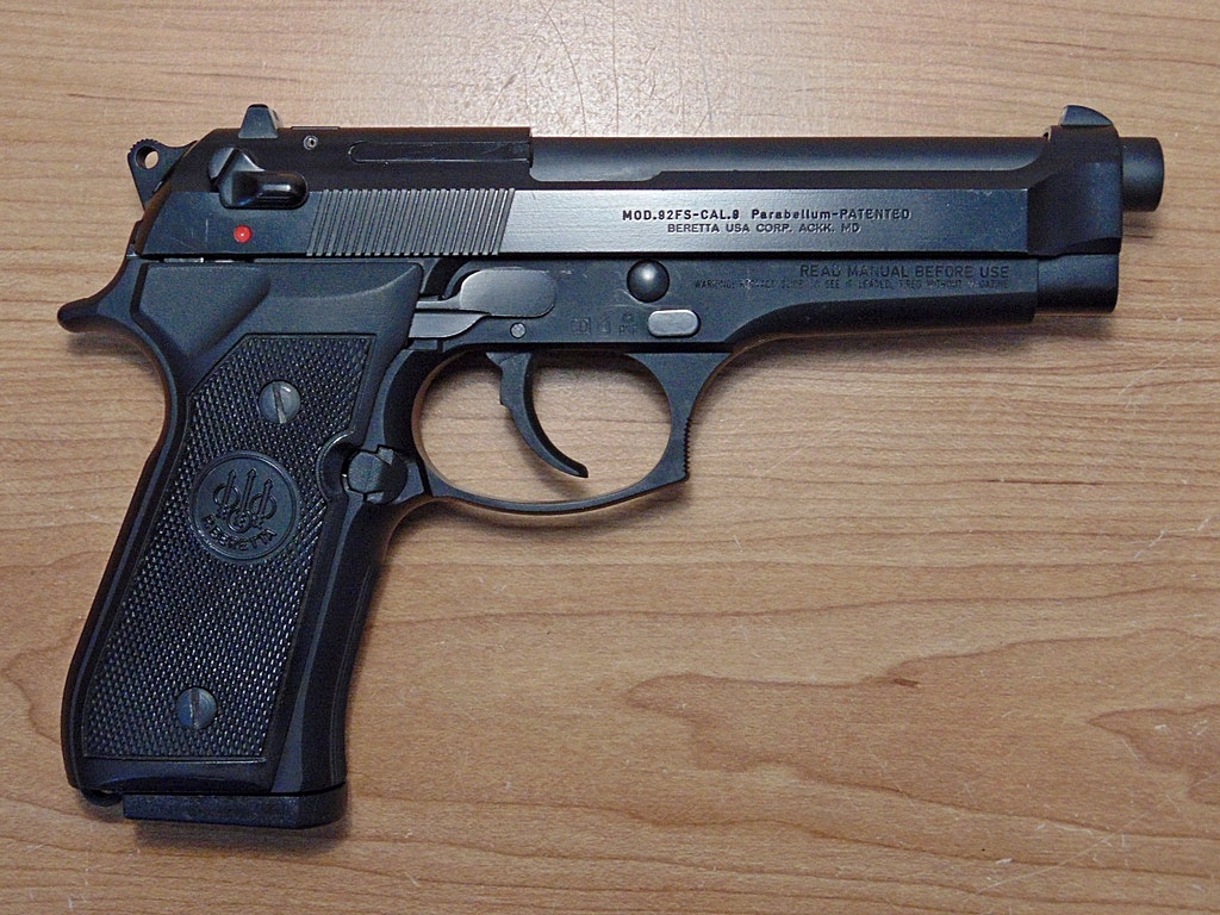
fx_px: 1762
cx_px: 610
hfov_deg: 38.2
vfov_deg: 29.1
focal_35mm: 50
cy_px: 458
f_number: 3.5
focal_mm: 9
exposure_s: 1/30
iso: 250
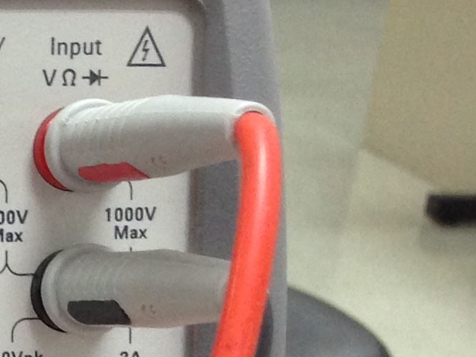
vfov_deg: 9.1
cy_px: 456
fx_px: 2201
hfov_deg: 11.1
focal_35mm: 160
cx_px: -518
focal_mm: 4.12
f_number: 2.4
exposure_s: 1/20
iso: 125
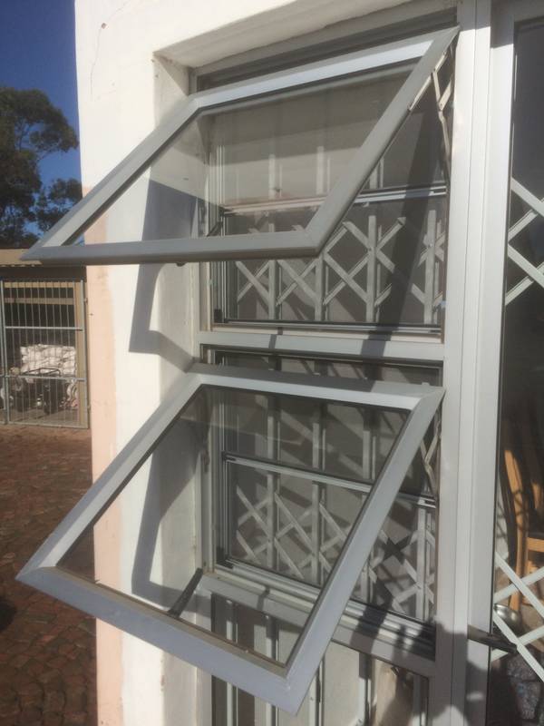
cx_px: 272
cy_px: 363
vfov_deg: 61.7
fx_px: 608
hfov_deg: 48.2
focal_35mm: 29
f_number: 2.2
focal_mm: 4.15
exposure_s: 1/3731
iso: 32
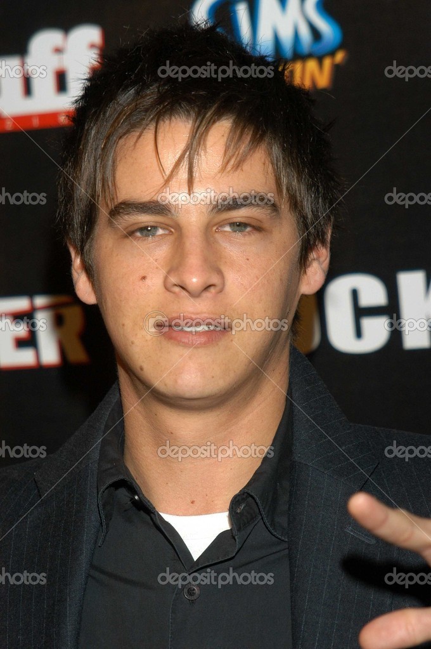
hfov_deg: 7.5
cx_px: 216
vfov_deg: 11.2
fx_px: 3293
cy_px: 324
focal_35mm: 183
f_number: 6.3
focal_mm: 122
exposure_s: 1/180
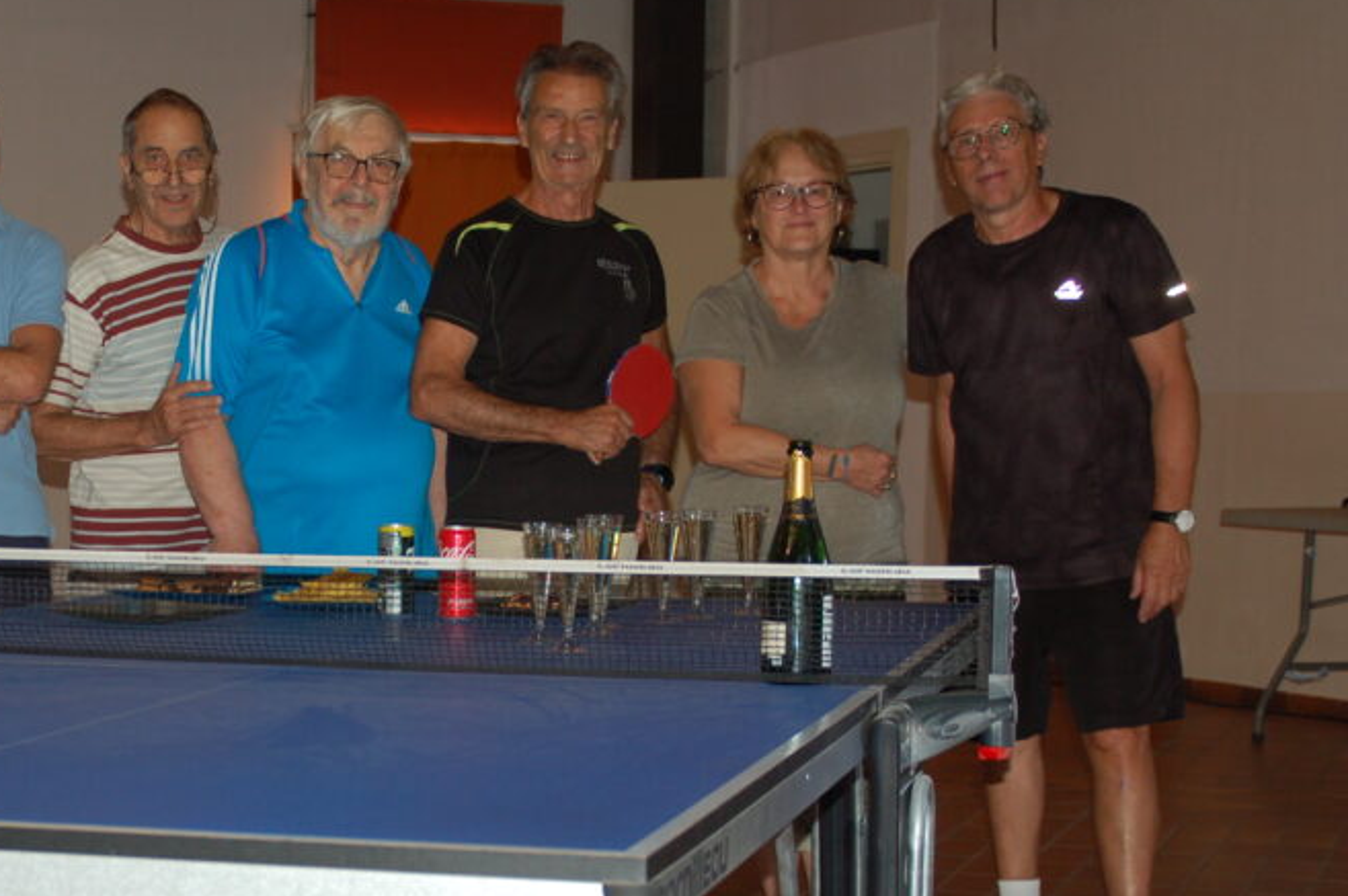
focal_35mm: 82
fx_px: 3060
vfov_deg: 16.6
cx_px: 332
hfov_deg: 24.6
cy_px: 667
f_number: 4.2
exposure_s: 1/60
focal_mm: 35
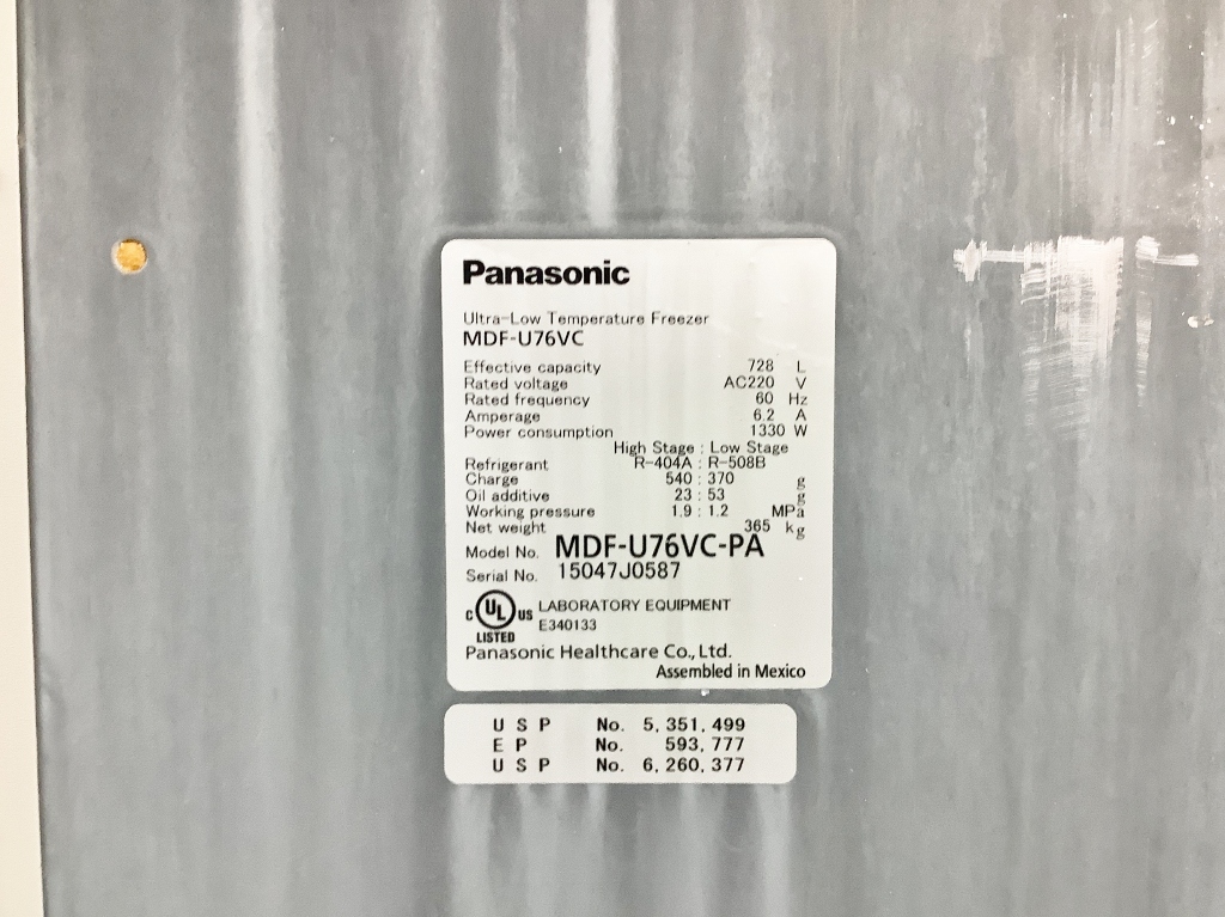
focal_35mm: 31
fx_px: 1097
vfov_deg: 45.4
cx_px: 612
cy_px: 458
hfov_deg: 58.4
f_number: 2.4
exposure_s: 1/60
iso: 125
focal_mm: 3.3
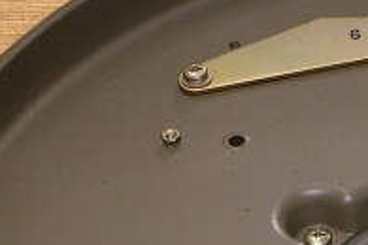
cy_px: 298
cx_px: 404
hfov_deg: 7.5
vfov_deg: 5.0
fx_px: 2790
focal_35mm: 273
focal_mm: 16.6
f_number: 4.4
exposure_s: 1/20
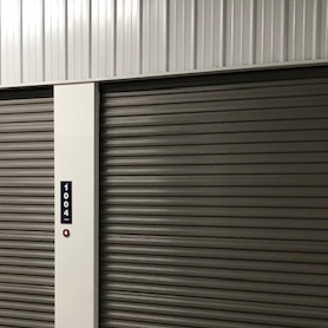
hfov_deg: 29.7
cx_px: 99
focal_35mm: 57
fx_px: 611
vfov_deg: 29.7
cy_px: 232
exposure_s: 1/15
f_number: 1.8
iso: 40
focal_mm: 3.99
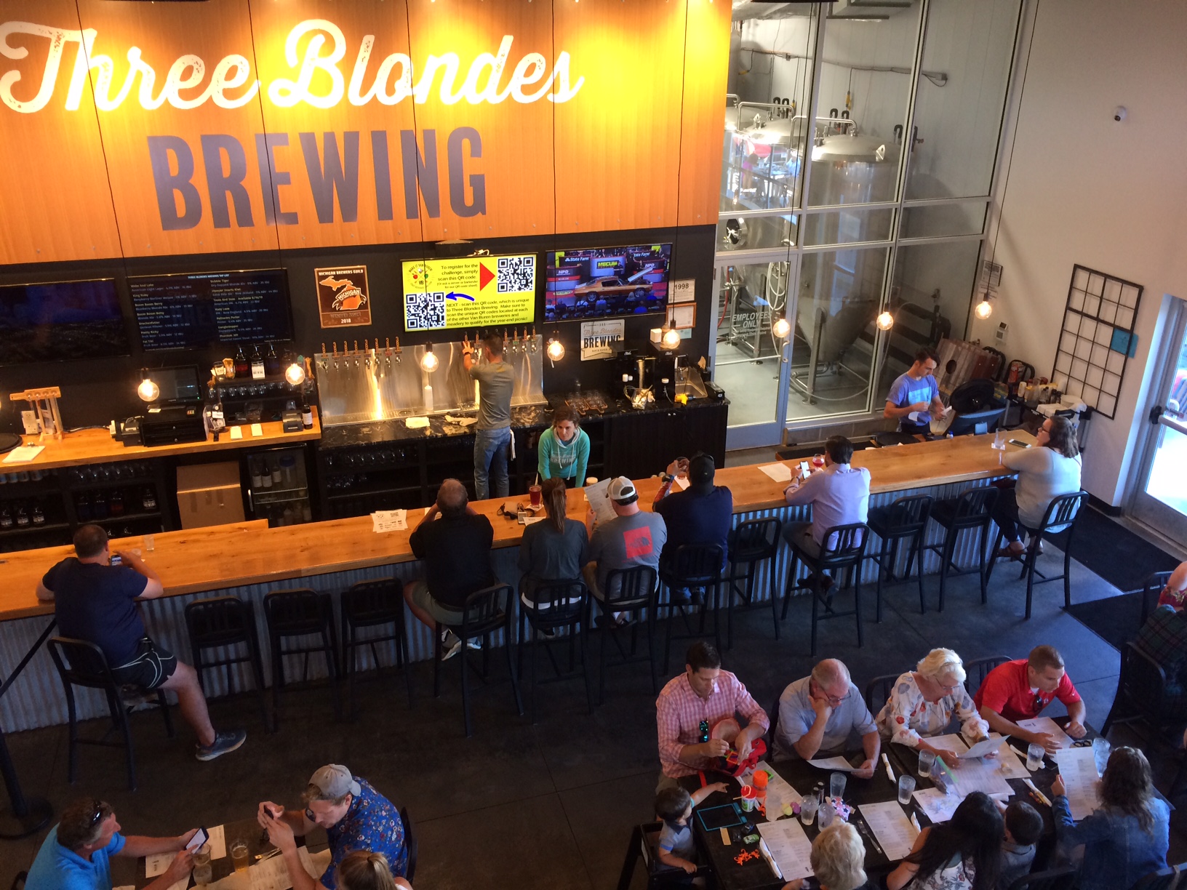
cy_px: 445
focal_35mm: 29
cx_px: 594
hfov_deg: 61.7
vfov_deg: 48.2
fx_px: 994
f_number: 2.2
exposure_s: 1/30
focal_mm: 4.15
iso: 125
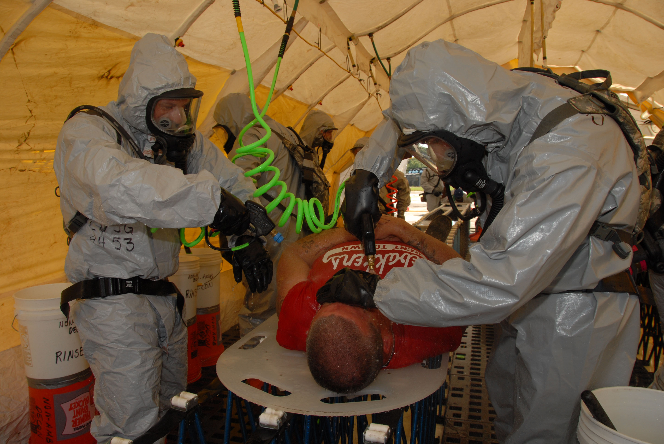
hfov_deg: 67.3
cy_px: 222
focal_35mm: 27
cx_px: 332
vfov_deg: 48.0
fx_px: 499
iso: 200
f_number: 5.6
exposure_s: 1/250
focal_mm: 18
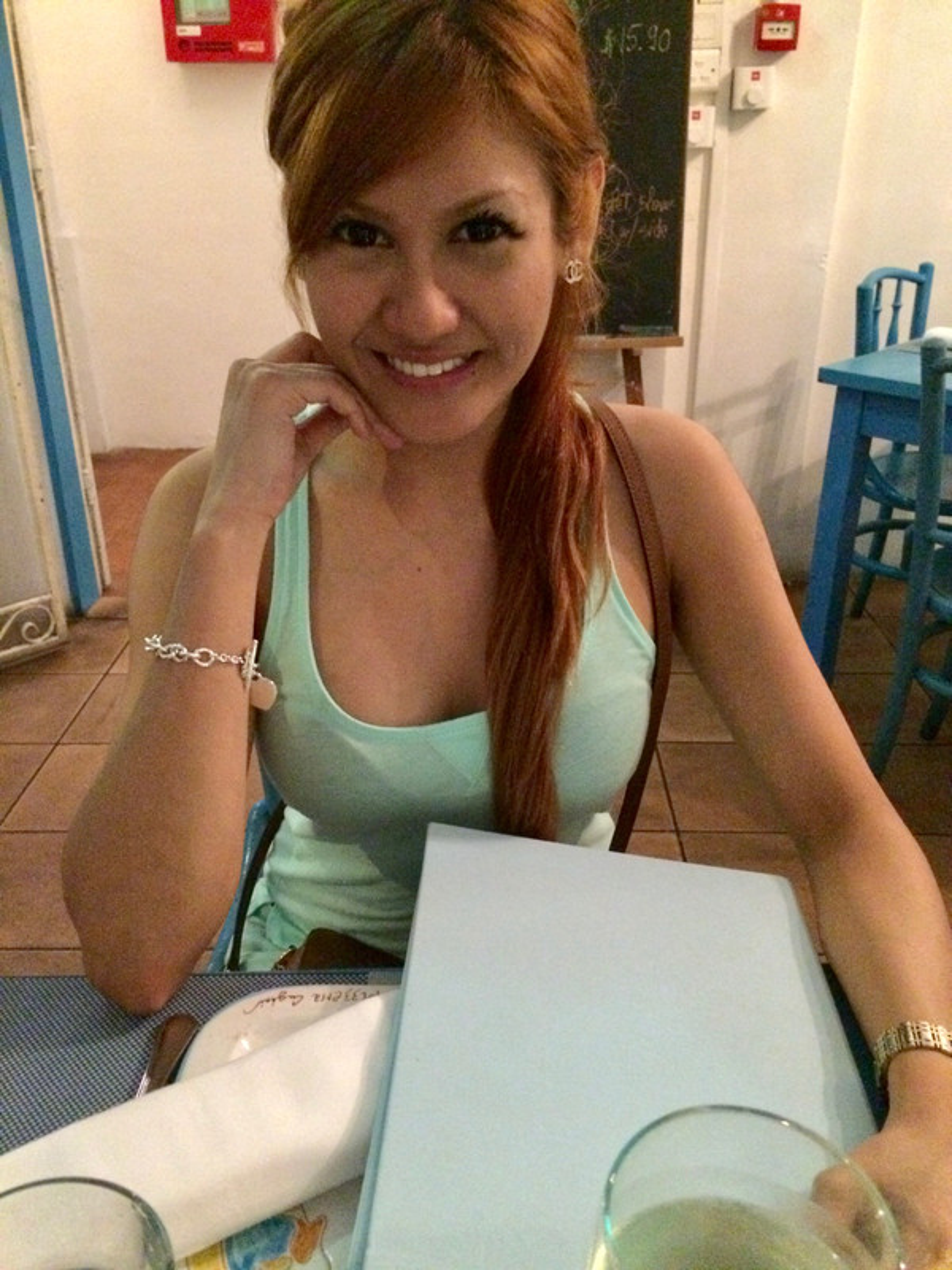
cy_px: 635
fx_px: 1063
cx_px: 476
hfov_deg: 48.2
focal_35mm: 29
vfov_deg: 61.7
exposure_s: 1/15
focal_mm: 4.15
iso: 1250
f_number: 2.2
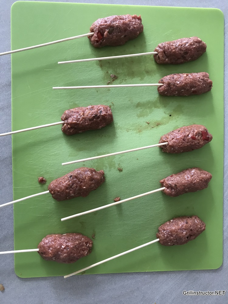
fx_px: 246
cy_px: 152
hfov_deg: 49.7
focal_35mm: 28
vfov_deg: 63.4
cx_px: 114
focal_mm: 3.99
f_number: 1.8
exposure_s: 1/25
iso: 40
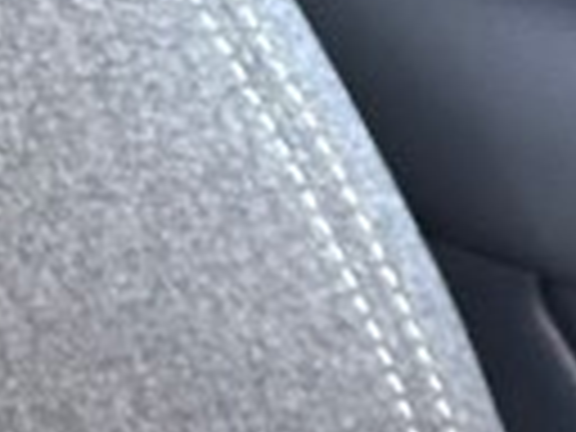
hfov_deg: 5.1
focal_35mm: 384
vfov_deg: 3.8
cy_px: -936
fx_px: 6390
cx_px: -558
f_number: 1.78
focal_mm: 6.86
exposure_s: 1/65
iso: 80
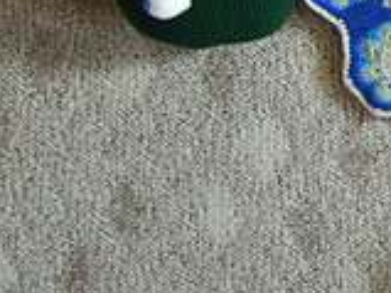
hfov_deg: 13.1
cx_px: 625
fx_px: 1591
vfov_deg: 10.1
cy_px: -167
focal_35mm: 141
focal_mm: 5.8
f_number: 2.8
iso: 120
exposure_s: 1/30
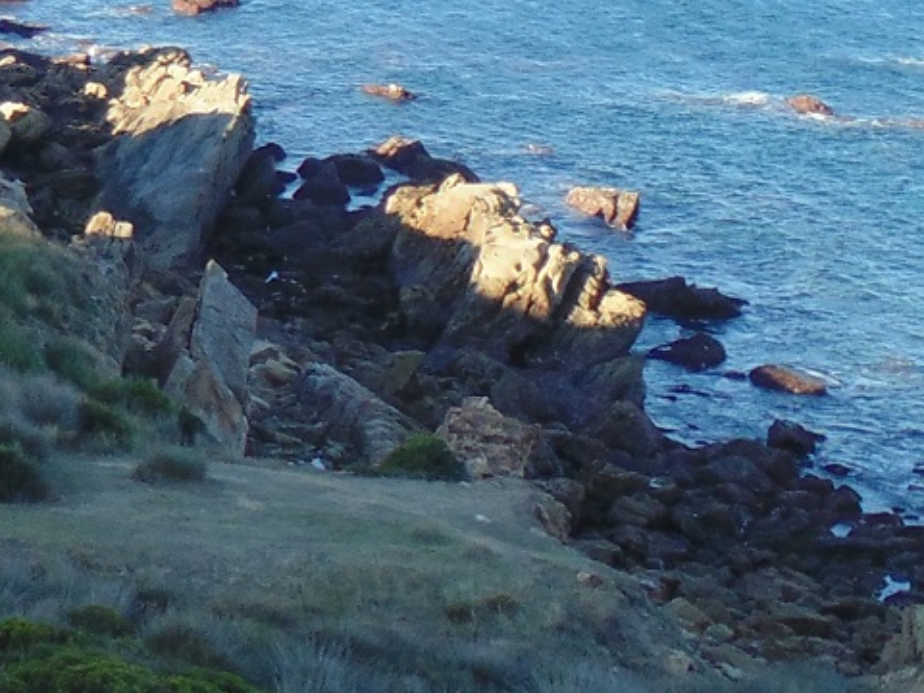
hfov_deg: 10.2
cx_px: -984
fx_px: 4725
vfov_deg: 8.4
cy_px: 100
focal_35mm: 177
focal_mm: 7.4
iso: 80
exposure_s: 1/200
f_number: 3.6
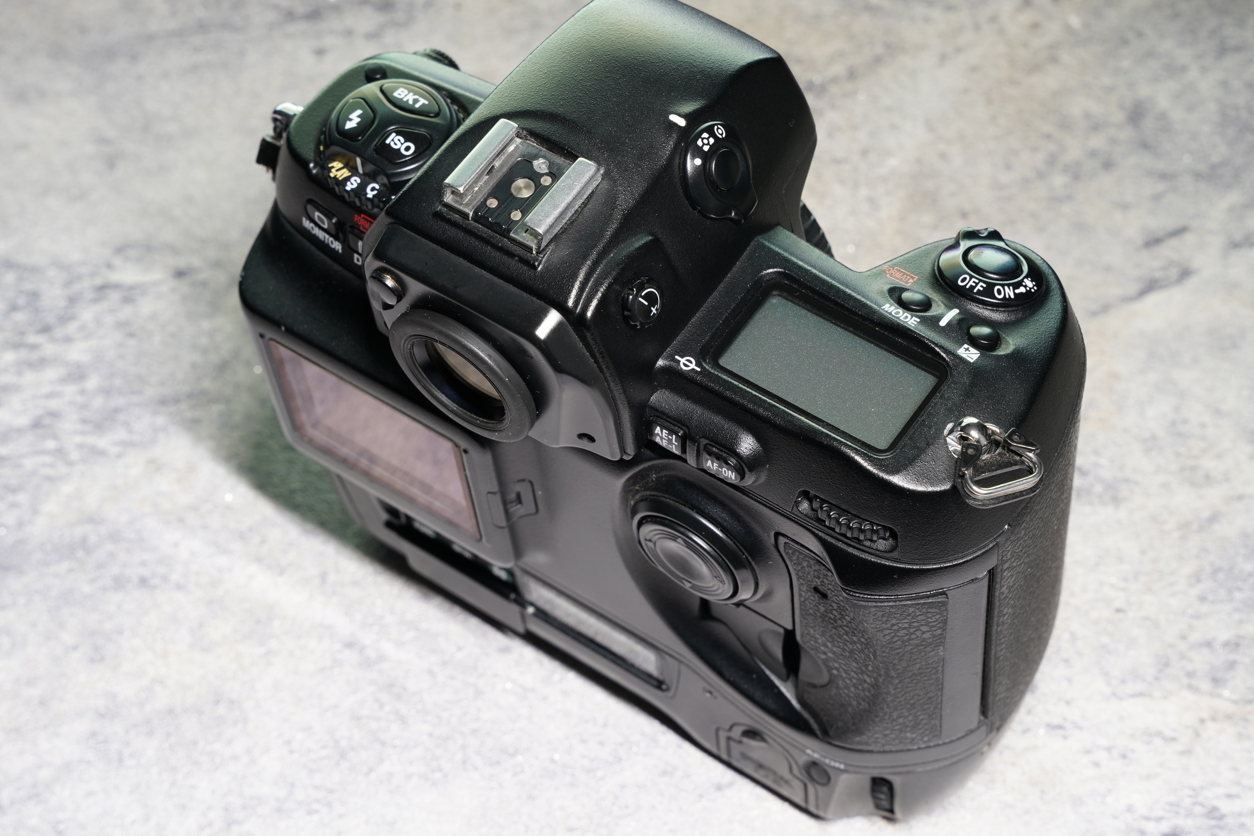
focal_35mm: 75
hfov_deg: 26.9
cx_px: 672
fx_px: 2617
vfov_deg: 18.2
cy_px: 378
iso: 400
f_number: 13
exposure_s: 1/1.6
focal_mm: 67.1
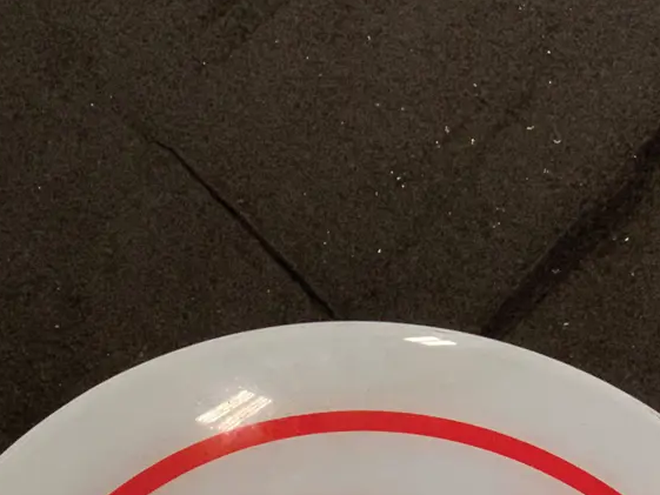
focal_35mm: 178
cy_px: 634
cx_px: -92
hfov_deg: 10.9
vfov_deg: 8.2
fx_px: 3395
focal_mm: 6
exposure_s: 1/60
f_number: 2.4
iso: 200
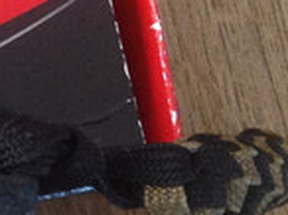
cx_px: -459
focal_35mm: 242
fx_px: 2010
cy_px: 176
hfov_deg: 7.5
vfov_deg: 6.1
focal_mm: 4.12
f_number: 2.4
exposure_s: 1/20
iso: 160
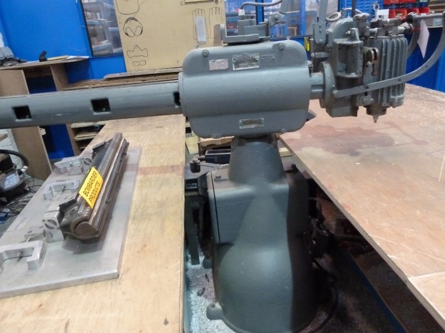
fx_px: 321
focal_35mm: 25
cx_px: 222
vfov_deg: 54.9
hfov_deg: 69.4
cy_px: 166
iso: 800
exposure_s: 1/13
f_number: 3.3
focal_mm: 4.1
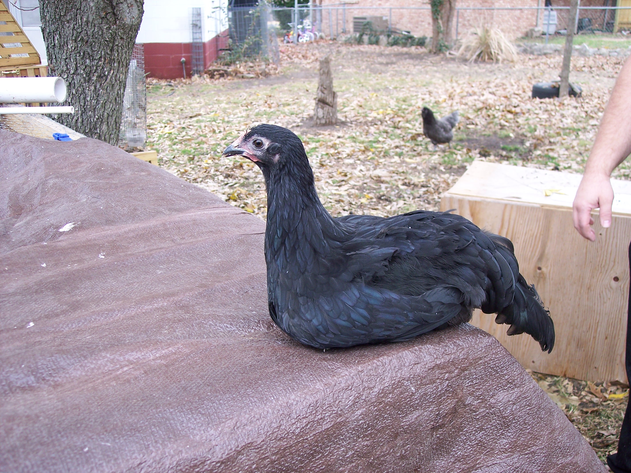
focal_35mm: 39
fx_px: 711
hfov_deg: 47.9
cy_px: 236
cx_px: 316
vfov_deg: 36.8
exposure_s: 1/90
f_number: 3.4
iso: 100
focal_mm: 8
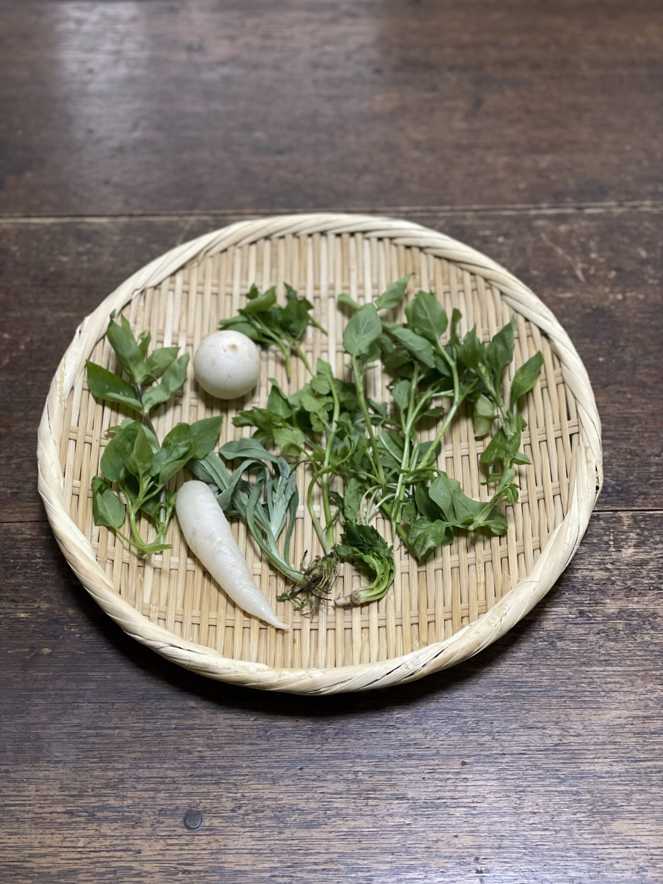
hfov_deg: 28.0
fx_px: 1328
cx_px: 332
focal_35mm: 52
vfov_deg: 36.8
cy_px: 442
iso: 250
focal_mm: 6
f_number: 2
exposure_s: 1/40
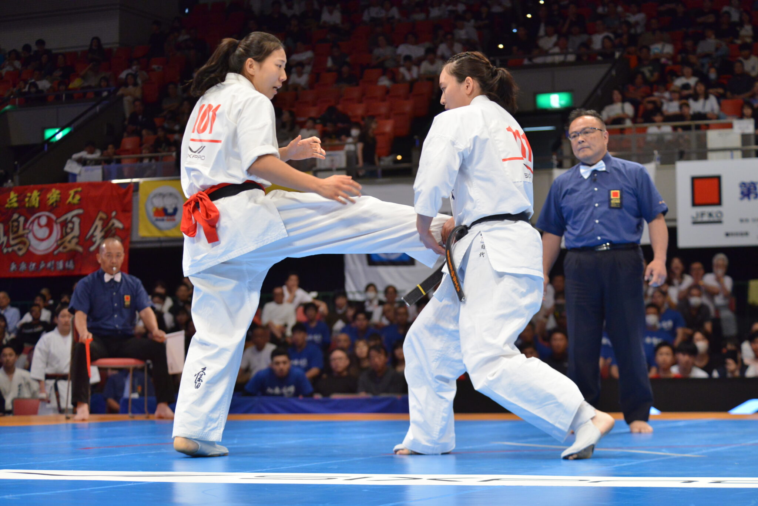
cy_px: 253
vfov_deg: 14.4
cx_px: 379
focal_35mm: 95
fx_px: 2001
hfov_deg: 21.5
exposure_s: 1/320
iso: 3200
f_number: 5
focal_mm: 95
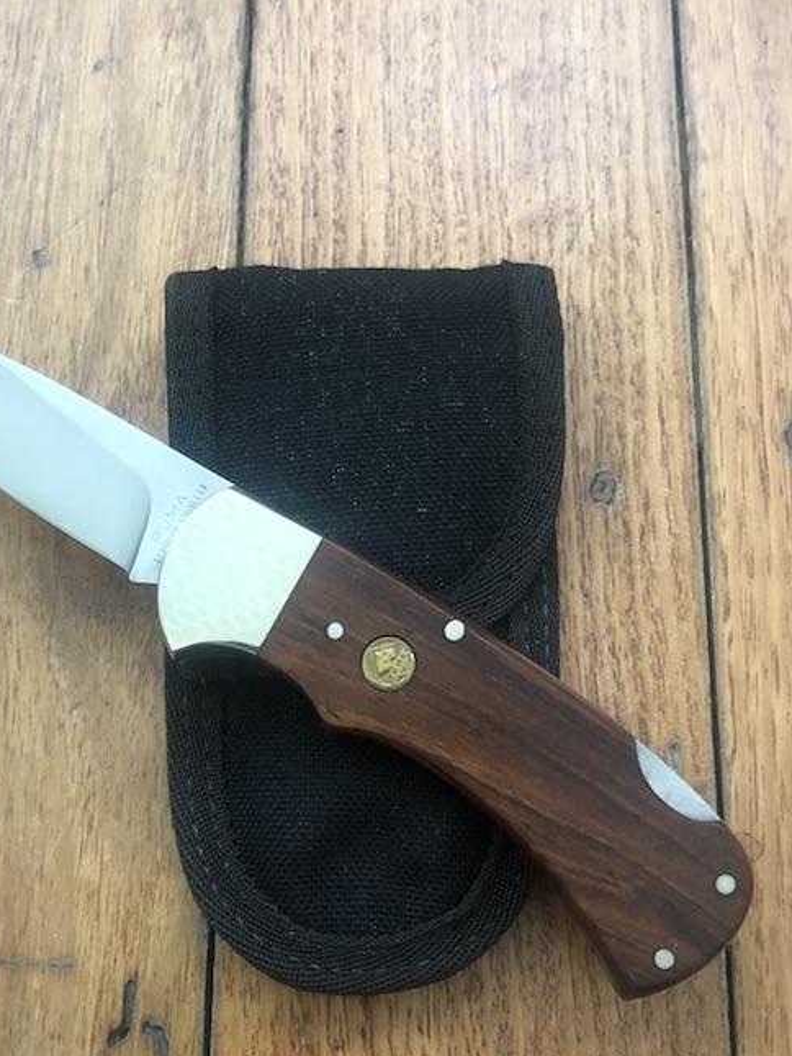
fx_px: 1250
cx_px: 354
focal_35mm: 41
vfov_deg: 45.7
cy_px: 577
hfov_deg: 35.1
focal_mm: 3.99
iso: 64
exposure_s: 1/15
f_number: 1.8
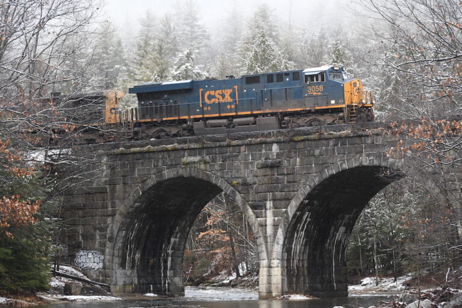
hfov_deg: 19.5
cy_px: 154
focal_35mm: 105
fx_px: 1347
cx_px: 231
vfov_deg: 13.0
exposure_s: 1/500
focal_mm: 70
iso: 2500
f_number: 6.3
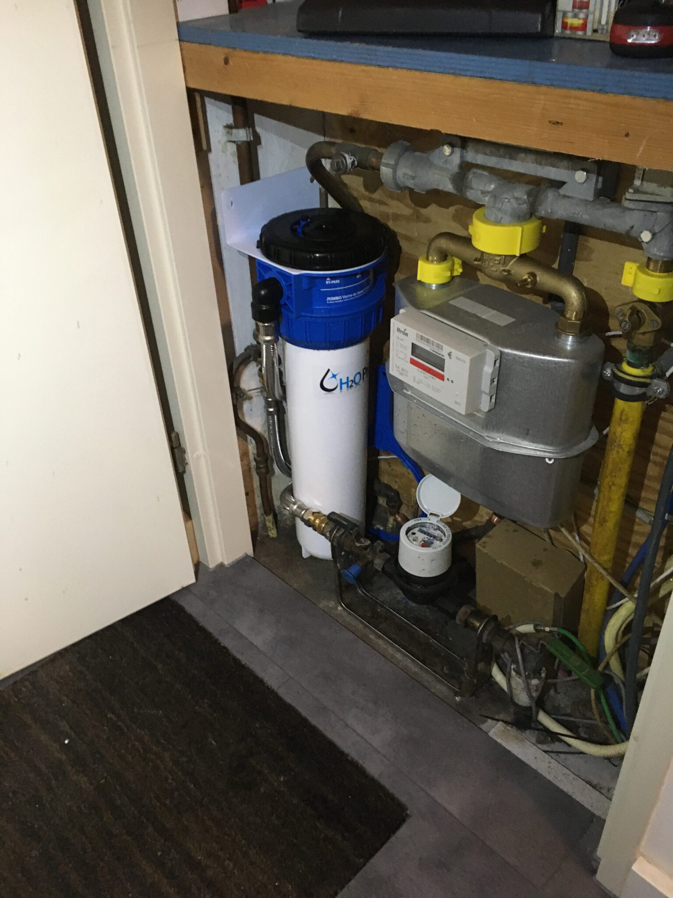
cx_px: 336
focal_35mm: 29
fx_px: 752
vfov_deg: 61.7
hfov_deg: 48.2
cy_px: 449
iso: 200
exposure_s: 1/25
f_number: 2.2
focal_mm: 4.15
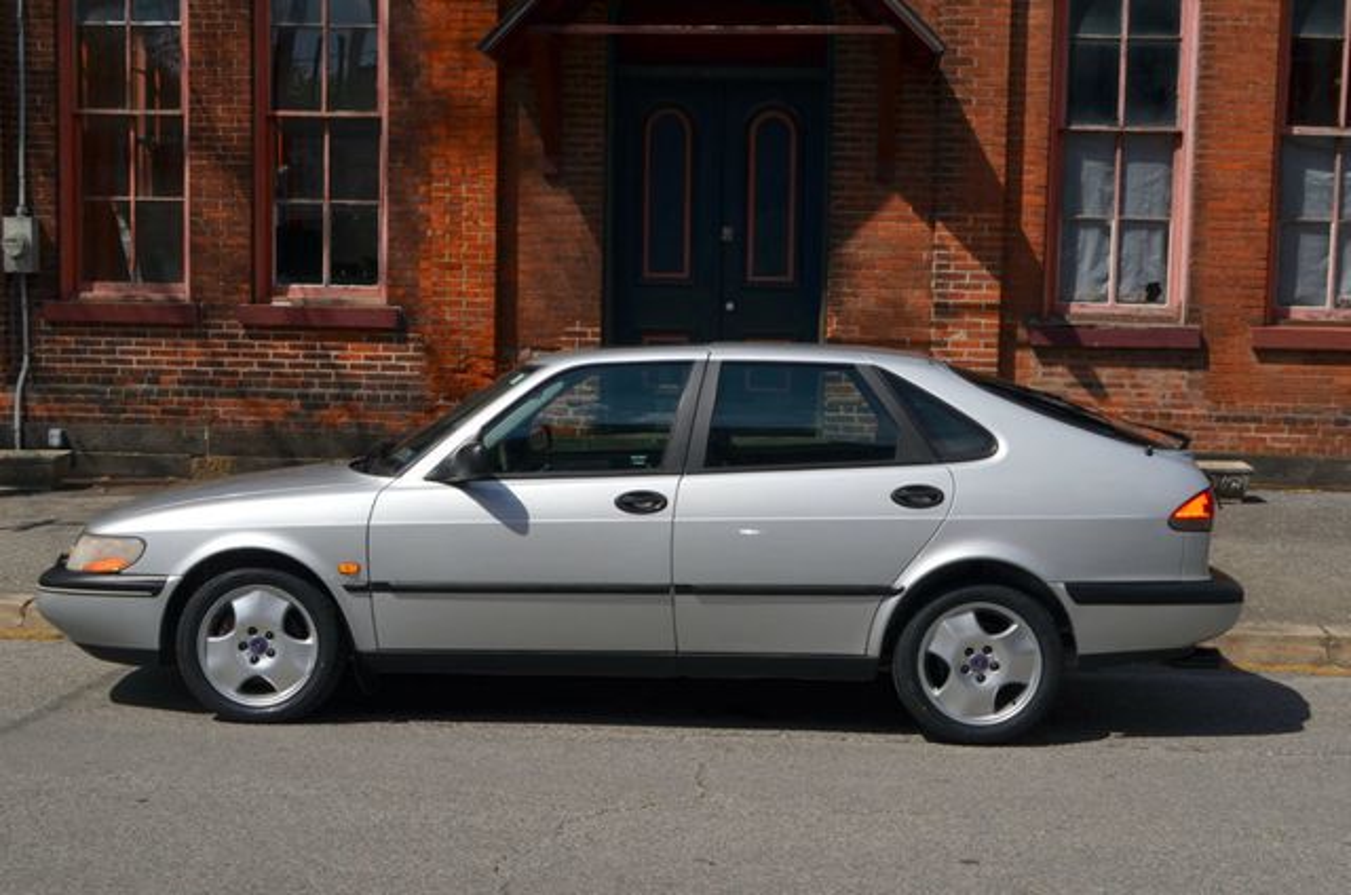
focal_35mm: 48
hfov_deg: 41.2
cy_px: 448
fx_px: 1798
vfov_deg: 28.0
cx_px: 676
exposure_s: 1/200
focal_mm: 32
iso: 100
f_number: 13
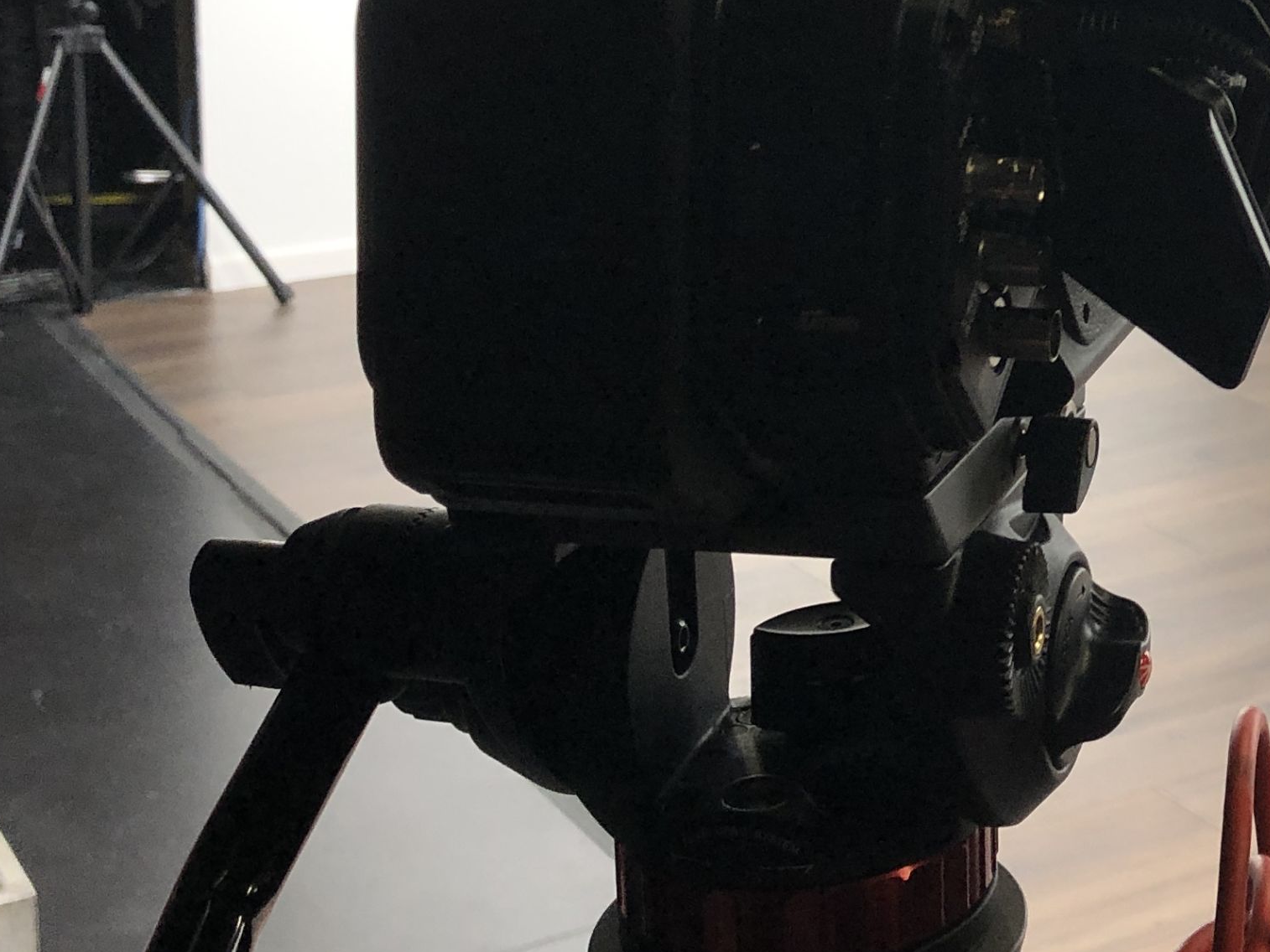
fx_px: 2605
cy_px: -29
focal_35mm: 71
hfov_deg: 25.7
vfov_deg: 20.0
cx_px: 1332
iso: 25
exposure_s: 1/40
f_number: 1.8
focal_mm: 3.99
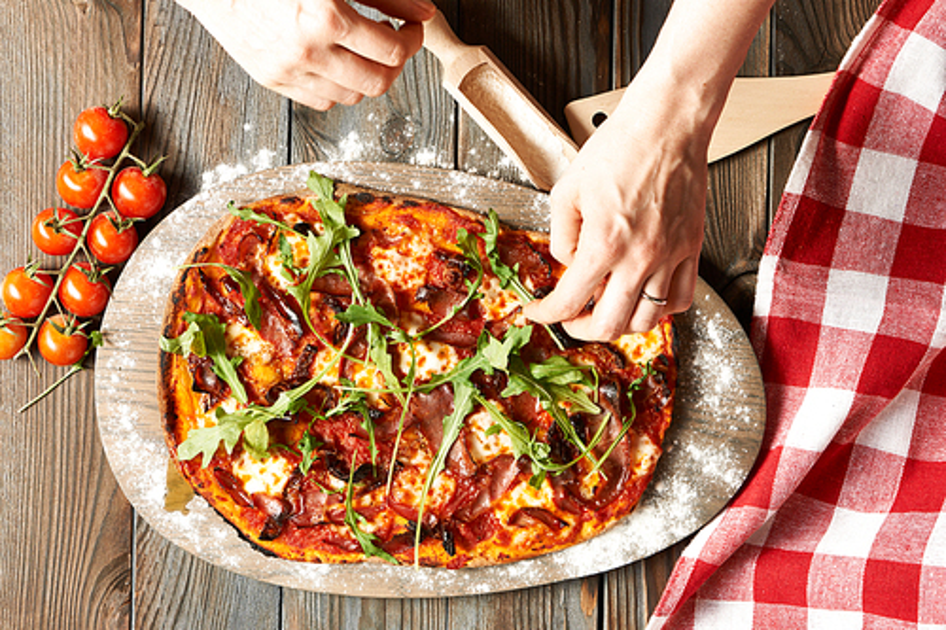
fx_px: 2758
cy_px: 315
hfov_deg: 19.5
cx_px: 473
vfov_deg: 13.0
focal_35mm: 105
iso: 100
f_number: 13
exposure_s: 1/160
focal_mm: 105
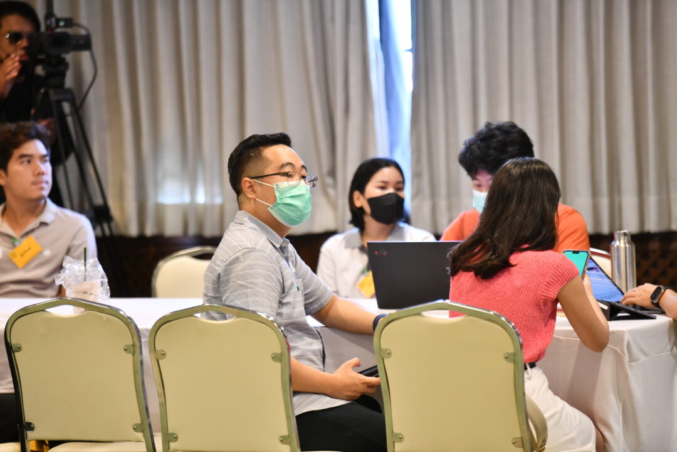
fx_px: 3197
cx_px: 338
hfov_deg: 12.1
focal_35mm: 170
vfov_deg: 8.1
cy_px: 226
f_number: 2.8
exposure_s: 1/100
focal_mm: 170
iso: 1600
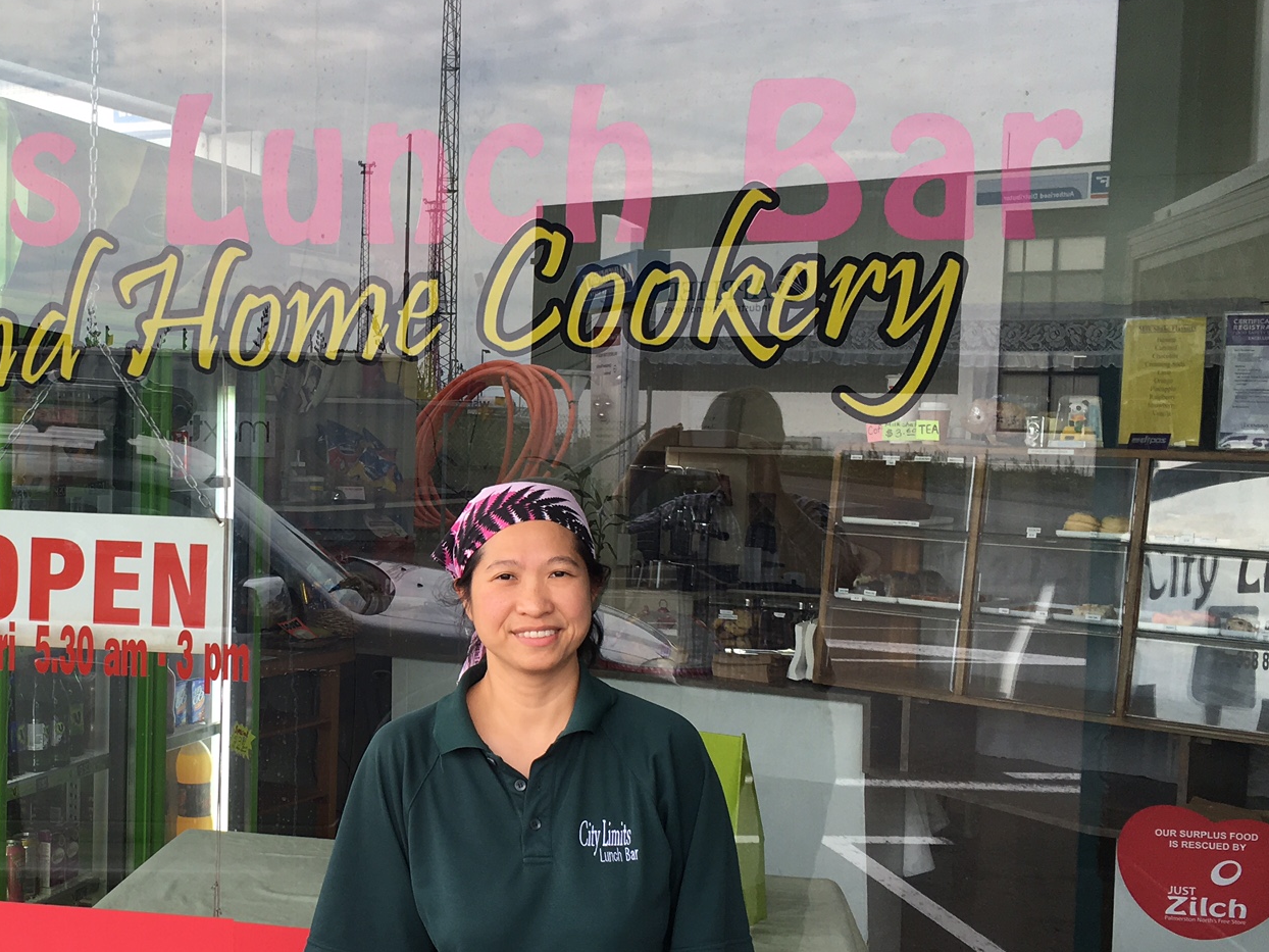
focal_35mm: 47
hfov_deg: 39.2
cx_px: 291
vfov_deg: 30.8
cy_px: 534
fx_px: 1723
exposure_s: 1/215
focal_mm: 4.15
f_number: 2.2
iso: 25
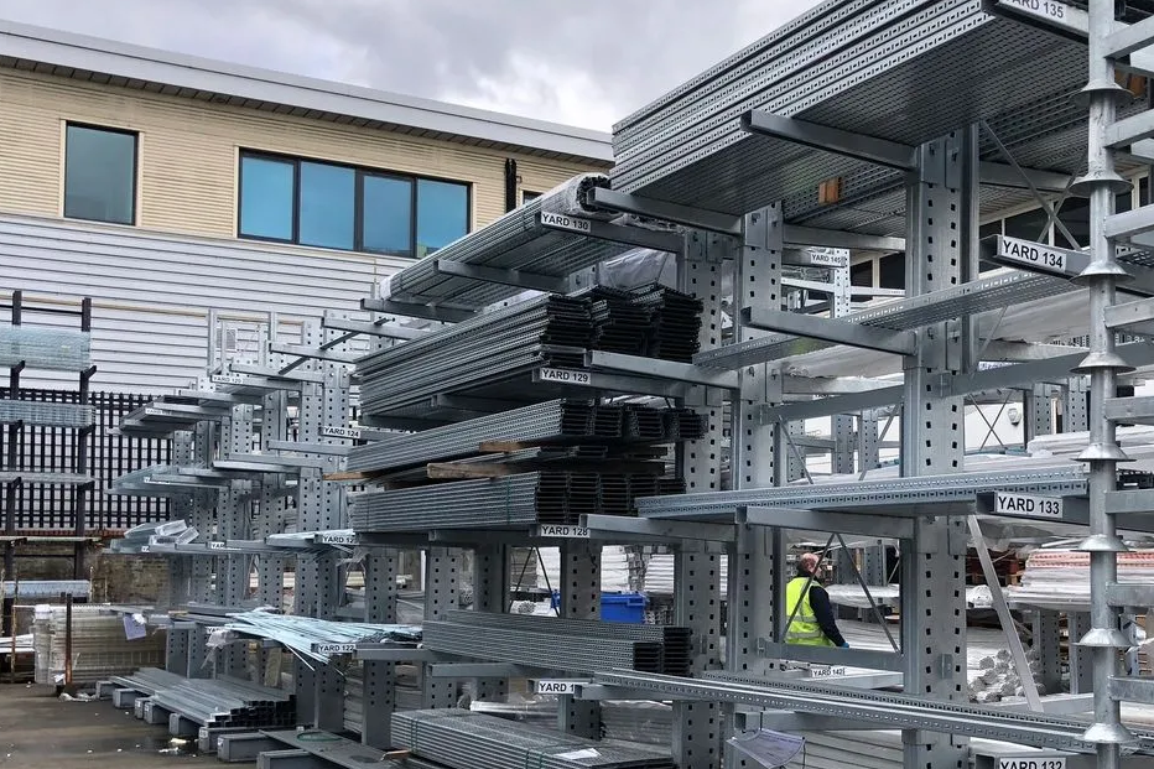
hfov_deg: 43.0
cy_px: 499
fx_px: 1442
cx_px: 769
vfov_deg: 29.7
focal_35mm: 45
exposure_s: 1/484
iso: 20
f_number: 1.8
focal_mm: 4
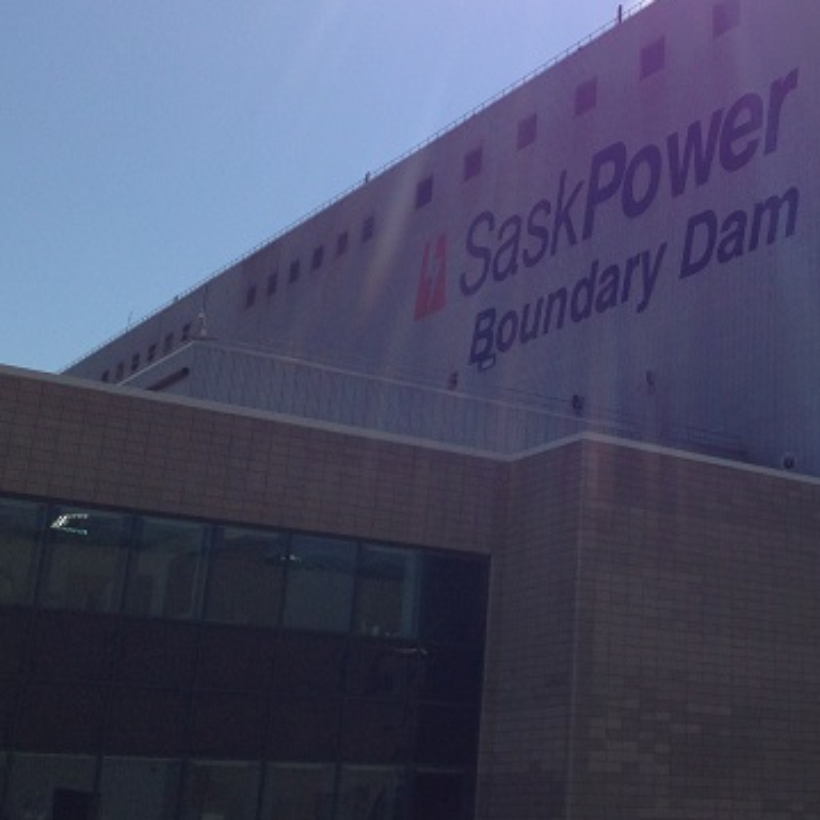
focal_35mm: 61
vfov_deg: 28.0
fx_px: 1635
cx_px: 674
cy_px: 270
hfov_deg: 27.5
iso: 50
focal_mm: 4.12
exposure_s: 1/3390
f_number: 2.4
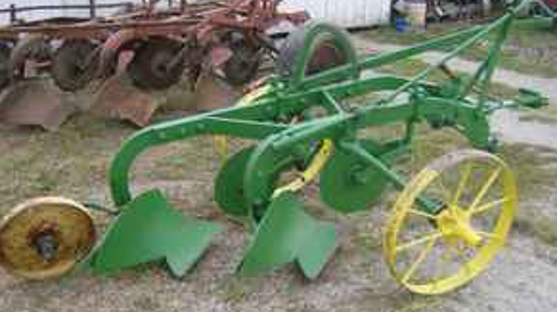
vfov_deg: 25.9
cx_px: 261
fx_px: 679
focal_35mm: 46
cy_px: 172
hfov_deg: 44.6
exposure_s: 1/98.4
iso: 100
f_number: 2.8
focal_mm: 6
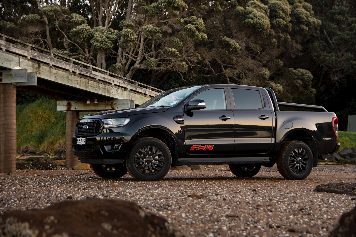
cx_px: 178
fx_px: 742
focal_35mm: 75
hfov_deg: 27.0
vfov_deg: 18.2
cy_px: 118
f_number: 2.8
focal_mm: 50
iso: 100
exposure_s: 1/100
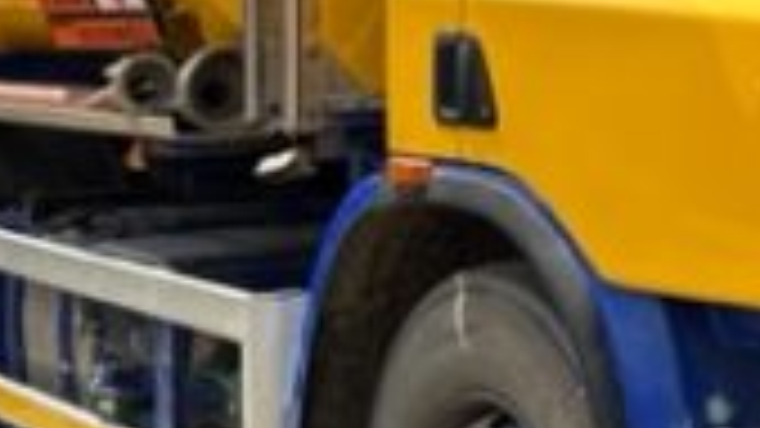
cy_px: 27
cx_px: 1039
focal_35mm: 93
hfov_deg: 20.5
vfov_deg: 12.9
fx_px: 1874
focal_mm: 6.86
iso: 80
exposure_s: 1/2809
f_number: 1.78
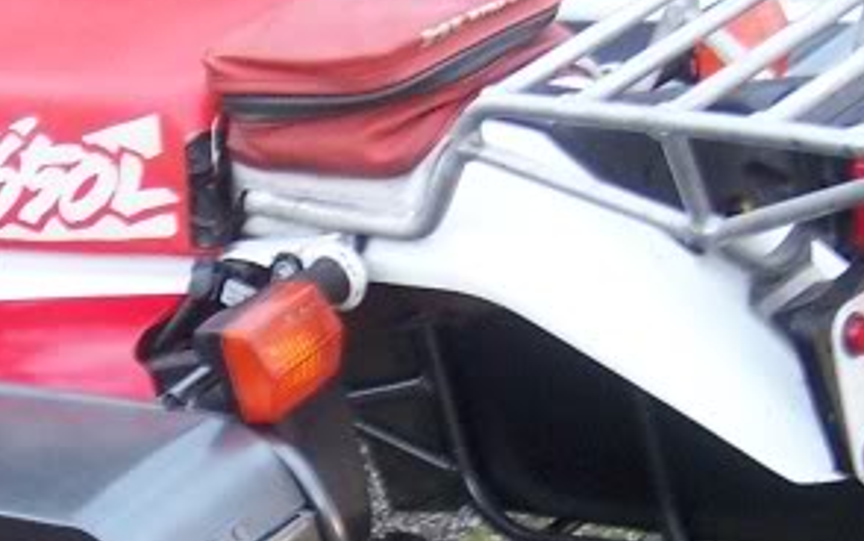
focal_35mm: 133
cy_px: 470
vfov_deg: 9.8
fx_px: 3133
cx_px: 82
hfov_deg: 15.5
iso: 160
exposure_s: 1/10
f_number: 2.8
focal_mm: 6.2
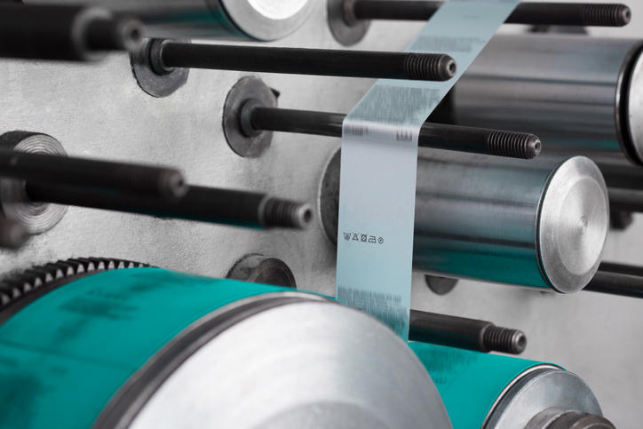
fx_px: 1518
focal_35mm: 85
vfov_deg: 16.1
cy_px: 214
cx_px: 322
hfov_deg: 23.9
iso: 64
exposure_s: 1/80
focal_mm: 85
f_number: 7.6
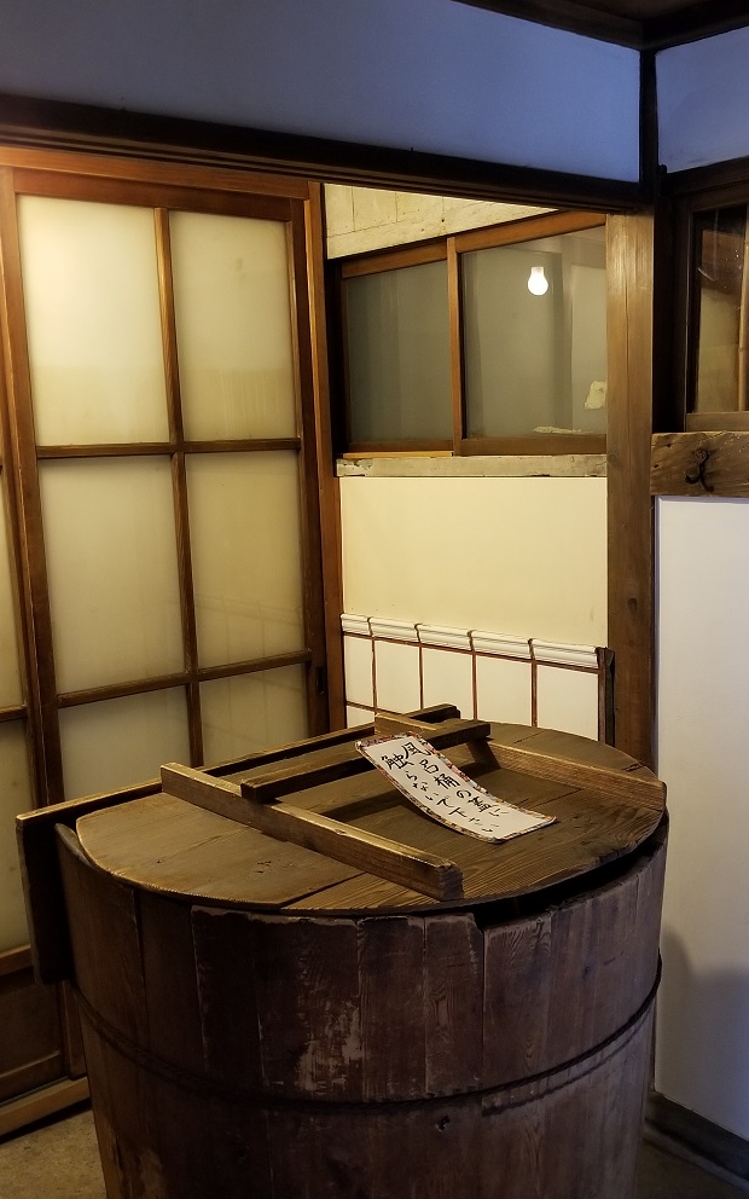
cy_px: 608
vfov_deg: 66.5
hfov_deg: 44.3
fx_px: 914
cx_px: 448
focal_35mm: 28
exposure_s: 1/20
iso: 250
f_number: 1.7
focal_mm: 4.3
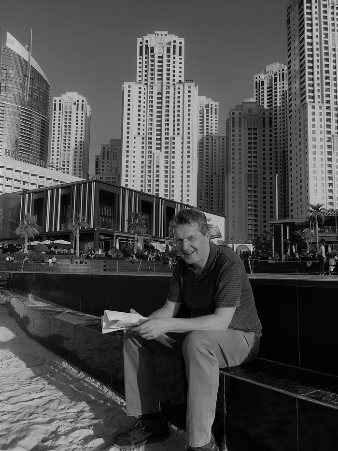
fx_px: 377
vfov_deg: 61.7
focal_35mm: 29
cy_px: 226
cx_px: 169
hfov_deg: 48.2
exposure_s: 1/1166
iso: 25
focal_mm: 4.15
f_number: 2.2
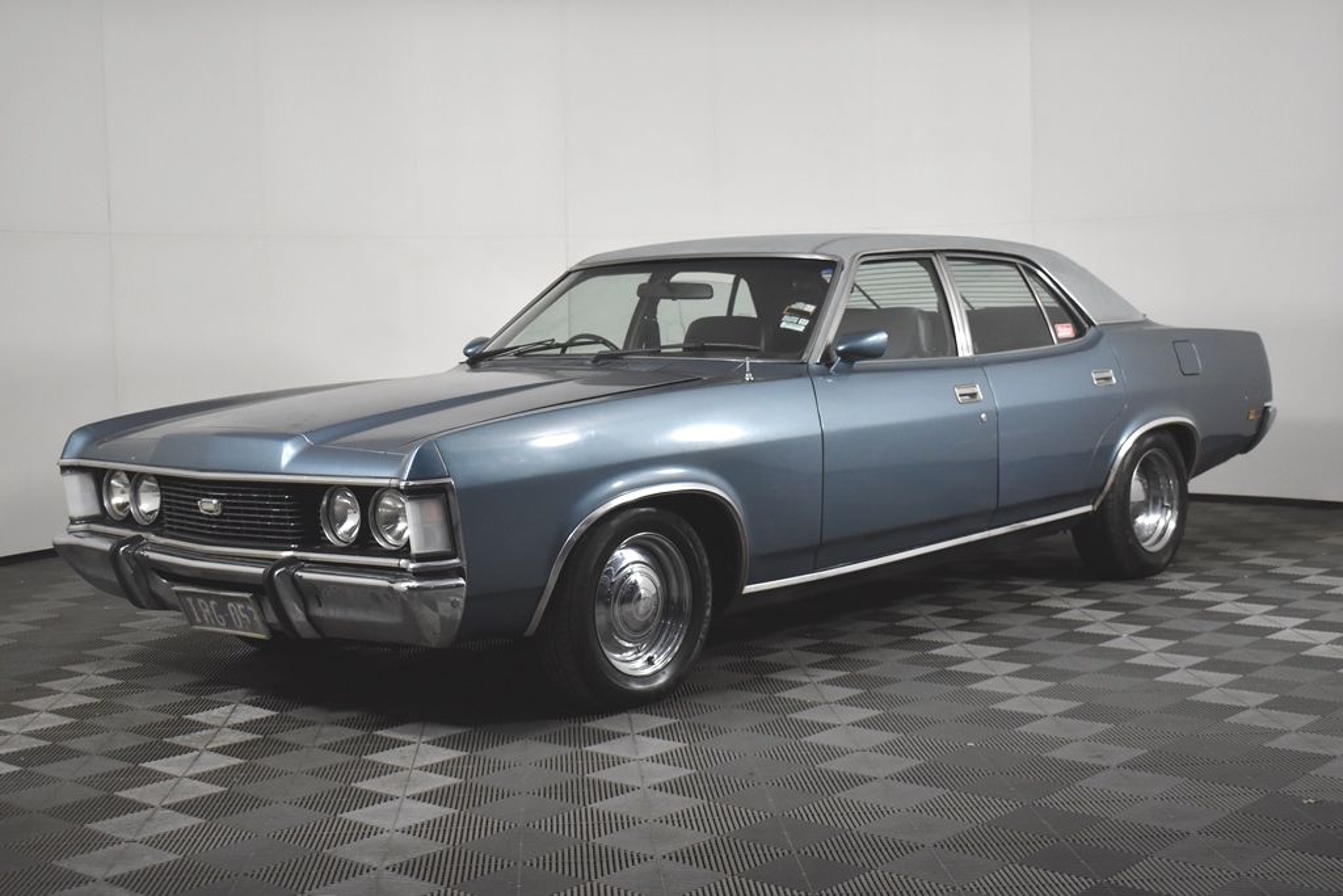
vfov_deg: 28.1
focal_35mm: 48
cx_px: 672
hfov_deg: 41.1
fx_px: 1791
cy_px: 448
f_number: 4.5
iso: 1600
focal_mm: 32
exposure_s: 1/800
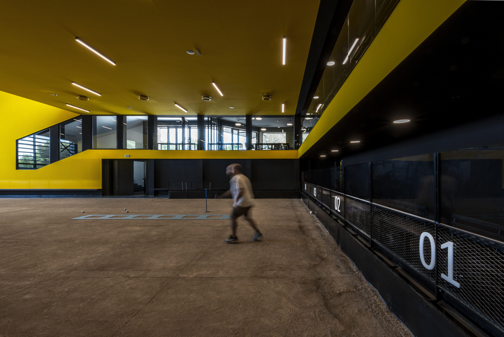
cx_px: 252
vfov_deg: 73.8
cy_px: 168
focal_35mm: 16
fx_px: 224
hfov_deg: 96.7
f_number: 22
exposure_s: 1.3
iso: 100
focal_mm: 16
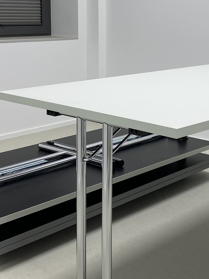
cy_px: 84
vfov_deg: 30.9
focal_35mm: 62
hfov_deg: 23.5
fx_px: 499
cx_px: 142
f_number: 1.8
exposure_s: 1/100
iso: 64
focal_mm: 4.25
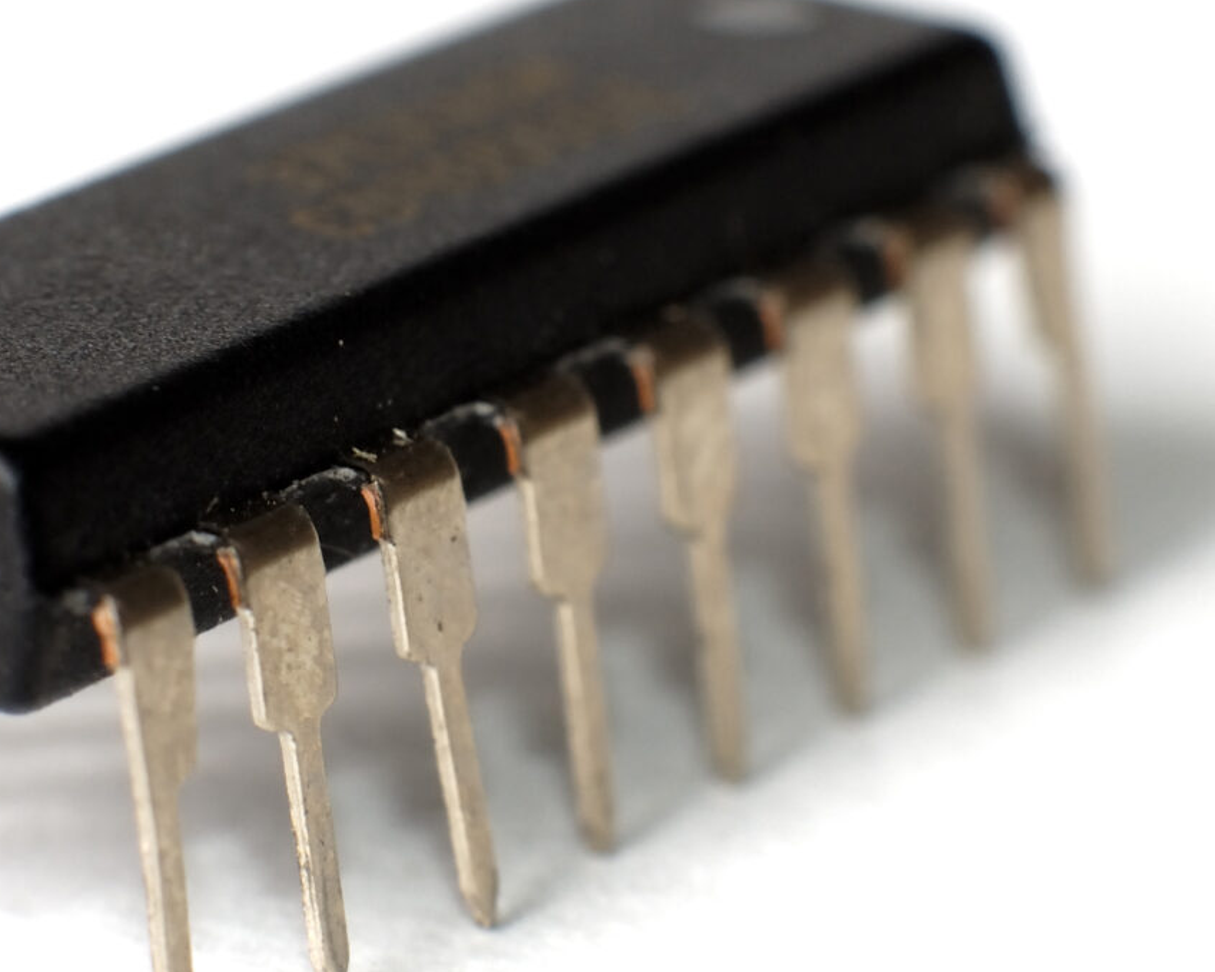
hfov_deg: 12.1
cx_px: 585
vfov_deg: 9.7
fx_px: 5717
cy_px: 427
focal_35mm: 159
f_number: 11
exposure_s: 1/60
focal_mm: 50
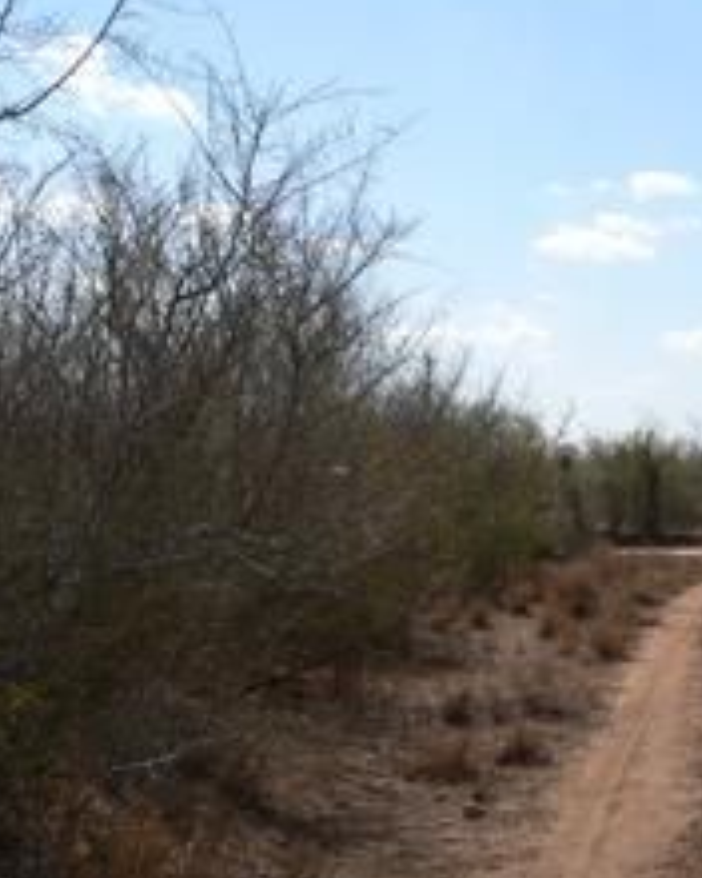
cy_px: 547
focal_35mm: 64
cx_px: 782
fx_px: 1662
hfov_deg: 22.4
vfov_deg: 29.5
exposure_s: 1/500
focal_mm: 6
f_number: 5.2
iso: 80
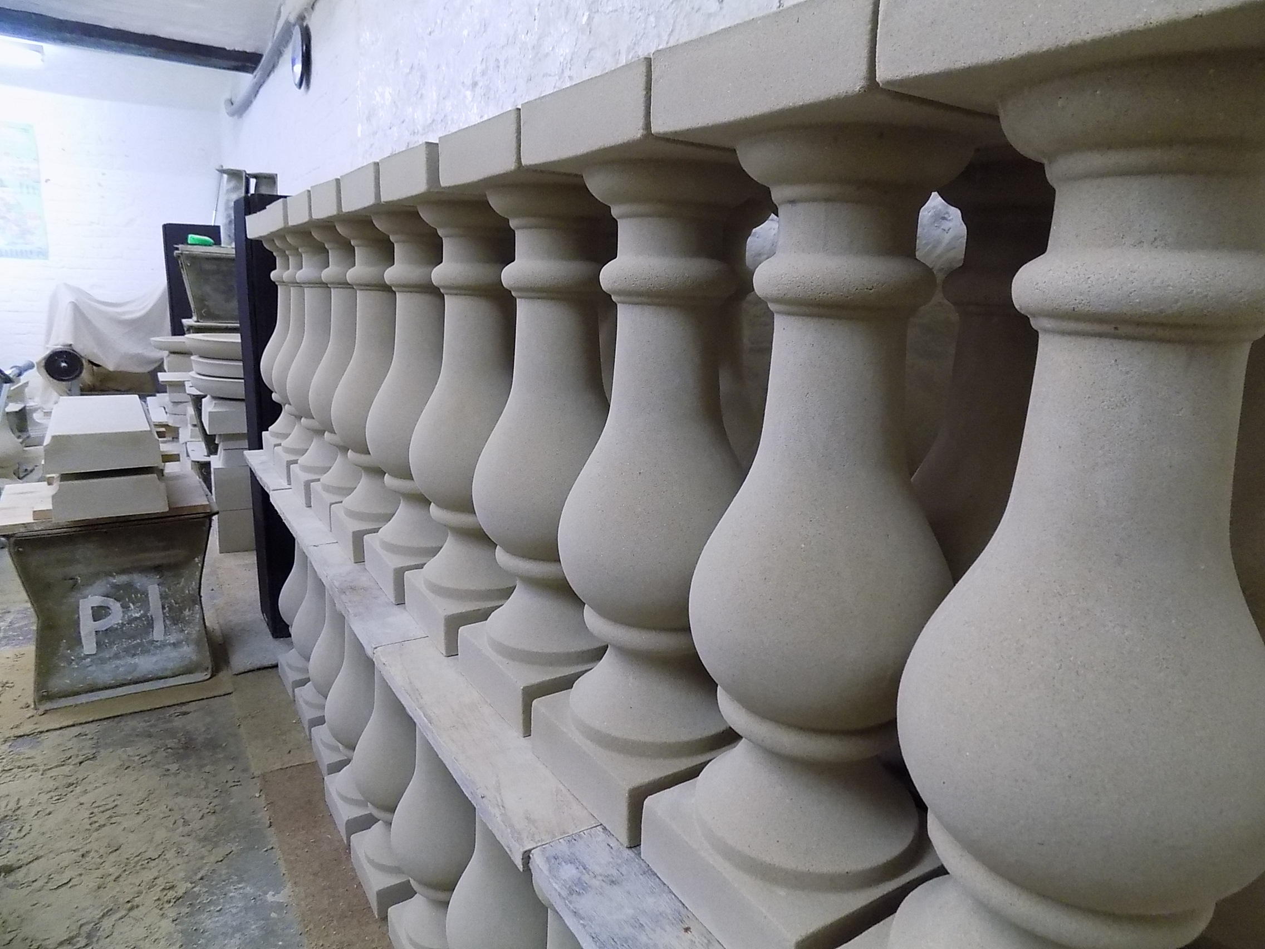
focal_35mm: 23
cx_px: 632
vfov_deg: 58.9
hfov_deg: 73.9
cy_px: 474
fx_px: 841
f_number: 3.1
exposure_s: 1/30
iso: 400
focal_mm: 4
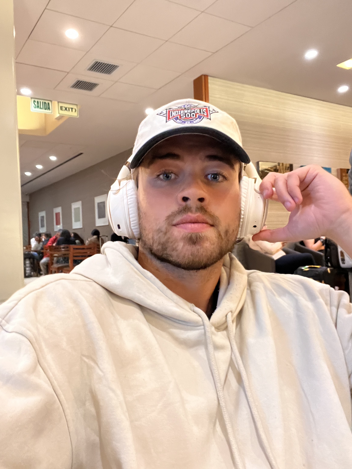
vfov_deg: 60.0
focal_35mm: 30
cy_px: 234
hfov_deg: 46.8
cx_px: 176
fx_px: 407
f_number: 2.2
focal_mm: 2.71
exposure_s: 1/15
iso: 800
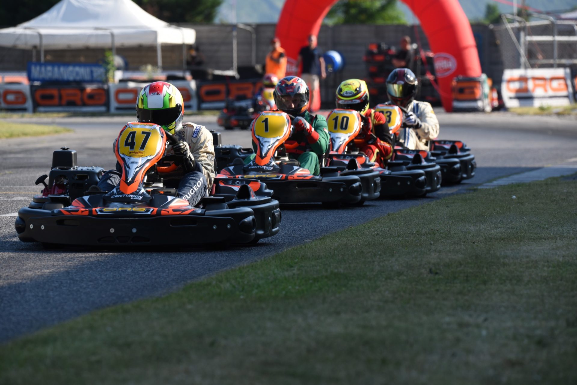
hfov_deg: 6.2
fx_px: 5291
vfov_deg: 4.2
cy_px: 192
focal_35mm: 330
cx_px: 288
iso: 500
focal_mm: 330
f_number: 9
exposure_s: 1/500
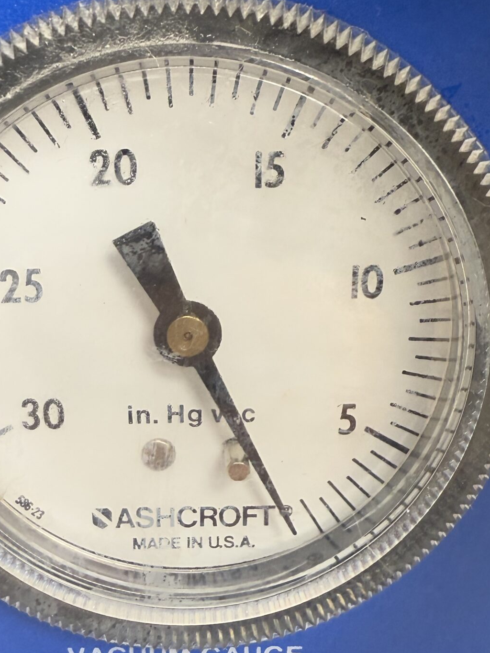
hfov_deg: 32.1
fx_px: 849
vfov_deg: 41.9
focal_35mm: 45
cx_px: 196
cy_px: 389
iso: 200
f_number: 2.2
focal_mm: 2.22
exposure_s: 1/60
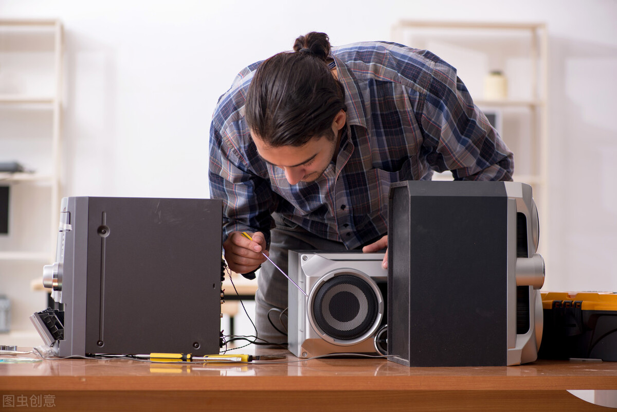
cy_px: 206
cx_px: 308
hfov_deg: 19.4
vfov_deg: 13.1
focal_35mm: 105
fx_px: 1800
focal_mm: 105
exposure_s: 1/100
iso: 125
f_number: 5
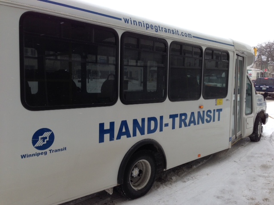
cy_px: 102
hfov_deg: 55.4
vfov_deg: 42.9
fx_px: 261
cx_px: 137
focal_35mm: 33
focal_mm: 4.12
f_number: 2.4
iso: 50
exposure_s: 1/177
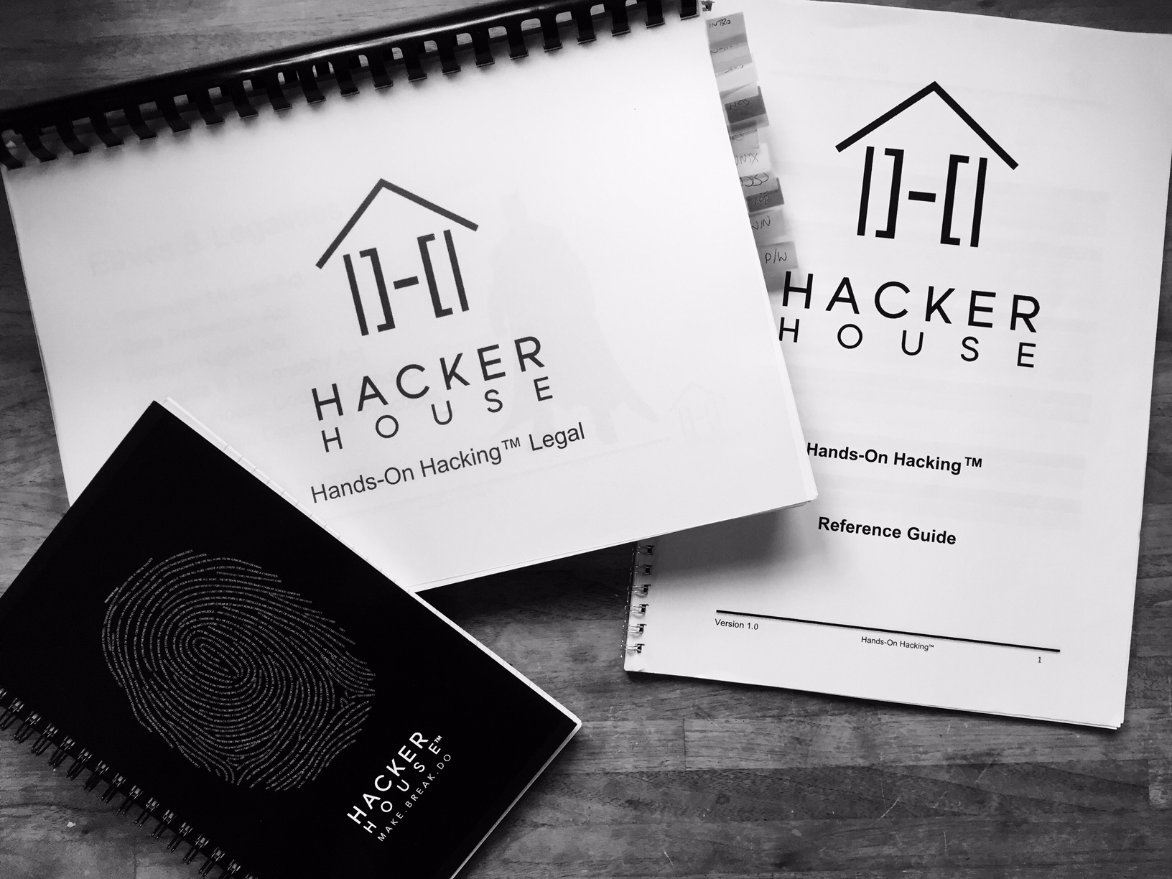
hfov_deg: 61.7
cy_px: 440
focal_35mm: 29
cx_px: 586
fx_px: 982
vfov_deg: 48.2
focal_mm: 4.15
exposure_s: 1/33
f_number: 2.2
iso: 32
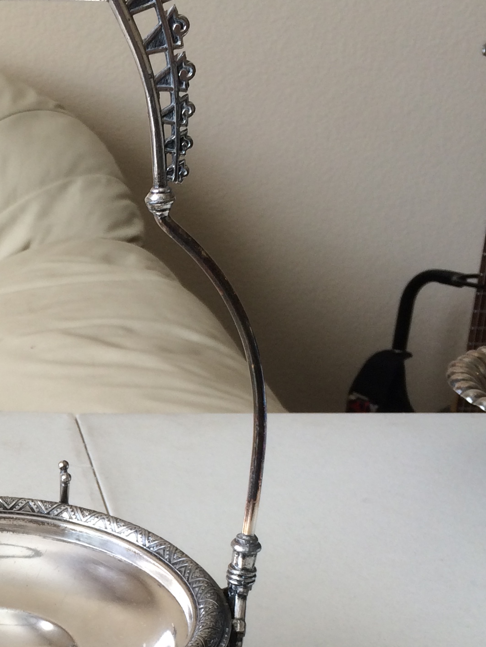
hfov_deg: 20.7
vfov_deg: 28.3
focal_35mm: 67
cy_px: 522
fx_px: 1254
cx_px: -70
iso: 32
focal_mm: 4.15
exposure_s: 1/40
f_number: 2.2
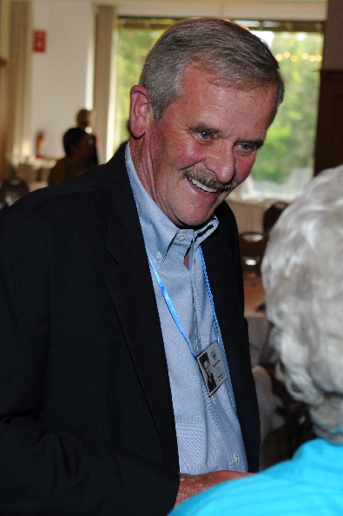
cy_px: 265
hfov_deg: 17.9
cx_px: 177
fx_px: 1088
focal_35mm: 76
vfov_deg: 26.7
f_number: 4
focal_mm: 40
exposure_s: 1/80
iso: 500
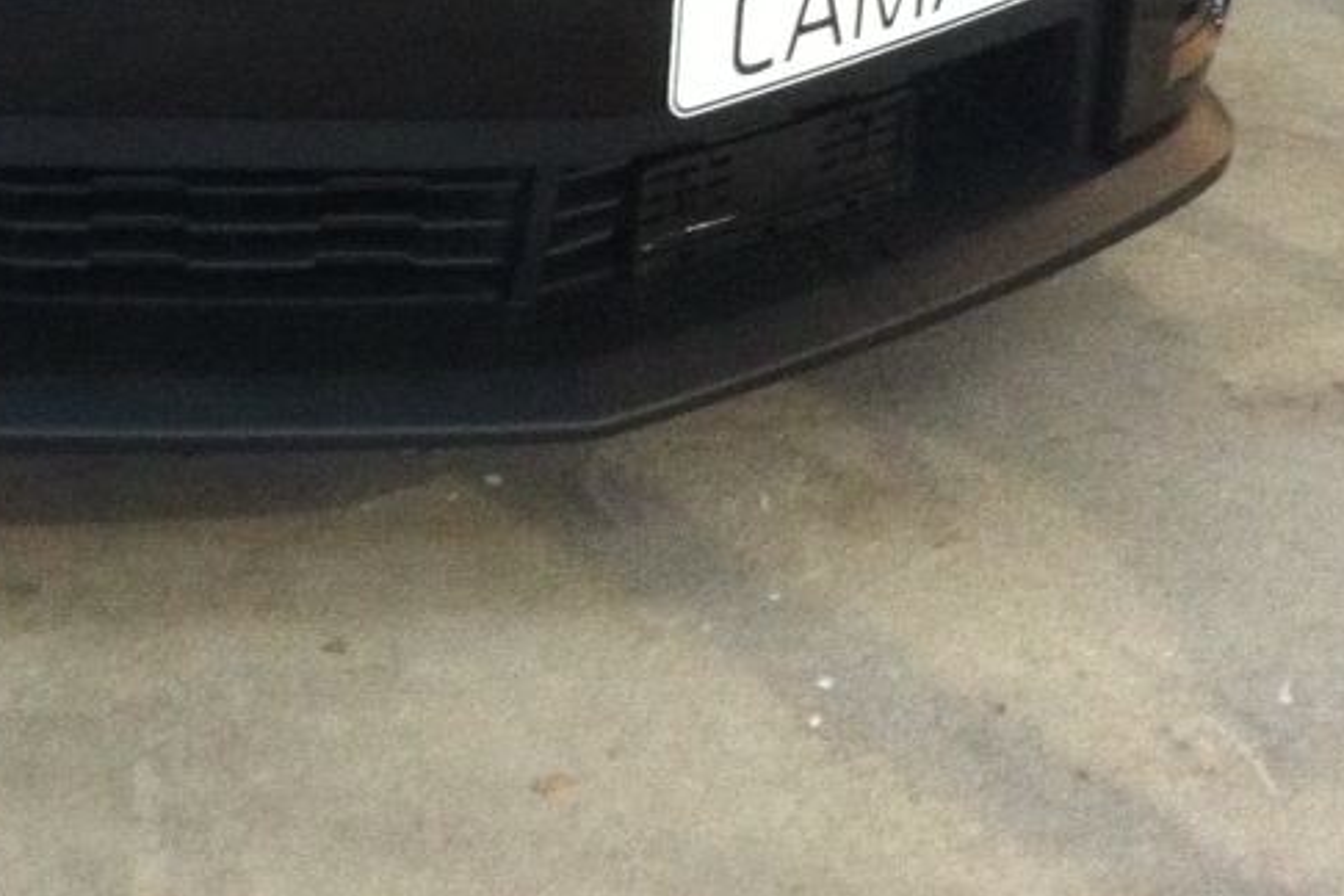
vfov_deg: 13.7
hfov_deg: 20.5
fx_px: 3621
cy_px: -152
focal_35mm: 97
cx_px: 72
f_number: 2.8
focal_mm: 3.85
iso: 400
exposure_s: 1/15
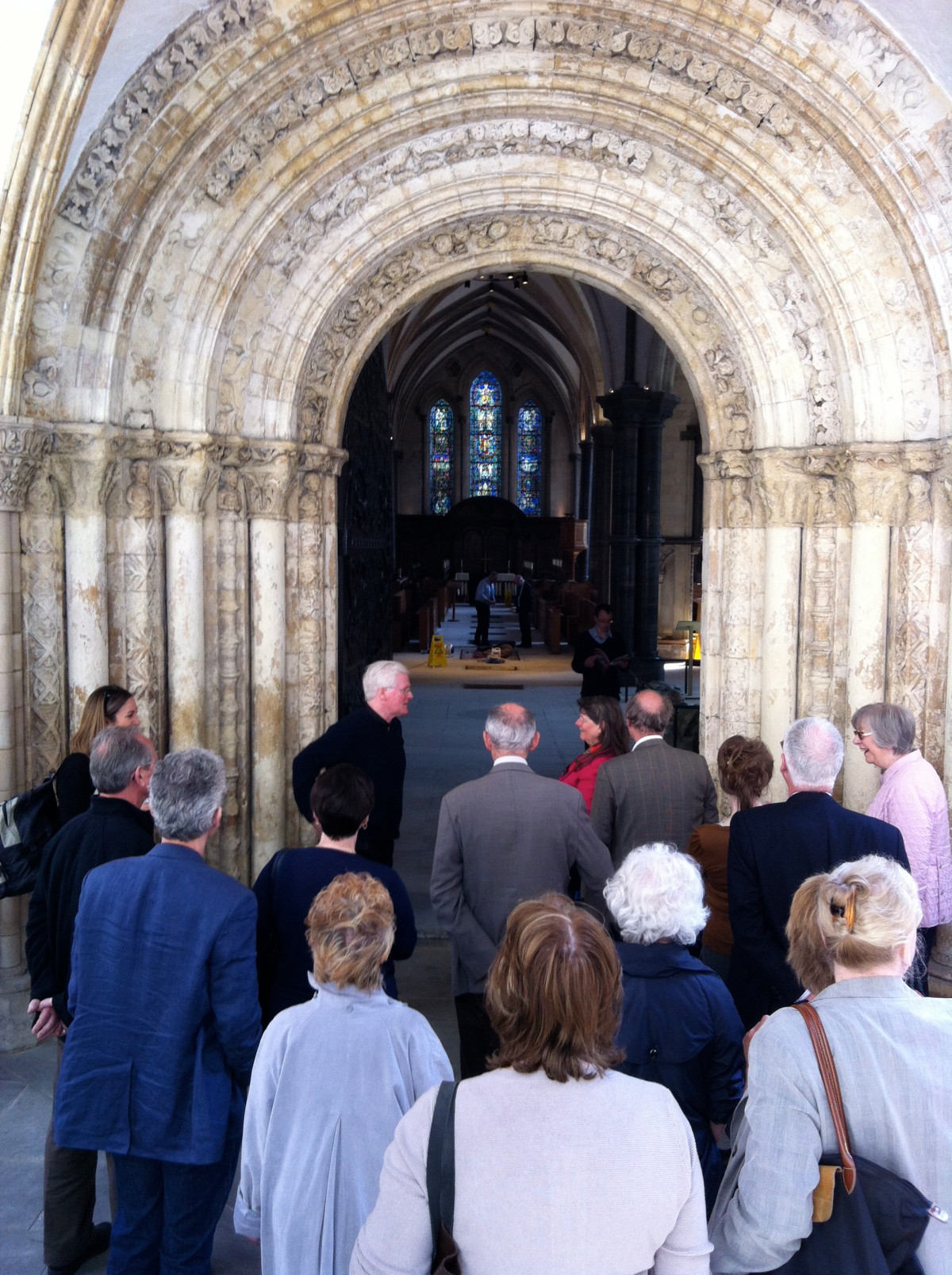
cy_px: 638
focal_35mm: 35
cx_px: 476
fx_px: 1287
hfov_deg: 40.6
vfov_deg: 52.7
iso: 80
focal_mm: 3.85
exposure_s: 1/60
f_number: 2.8
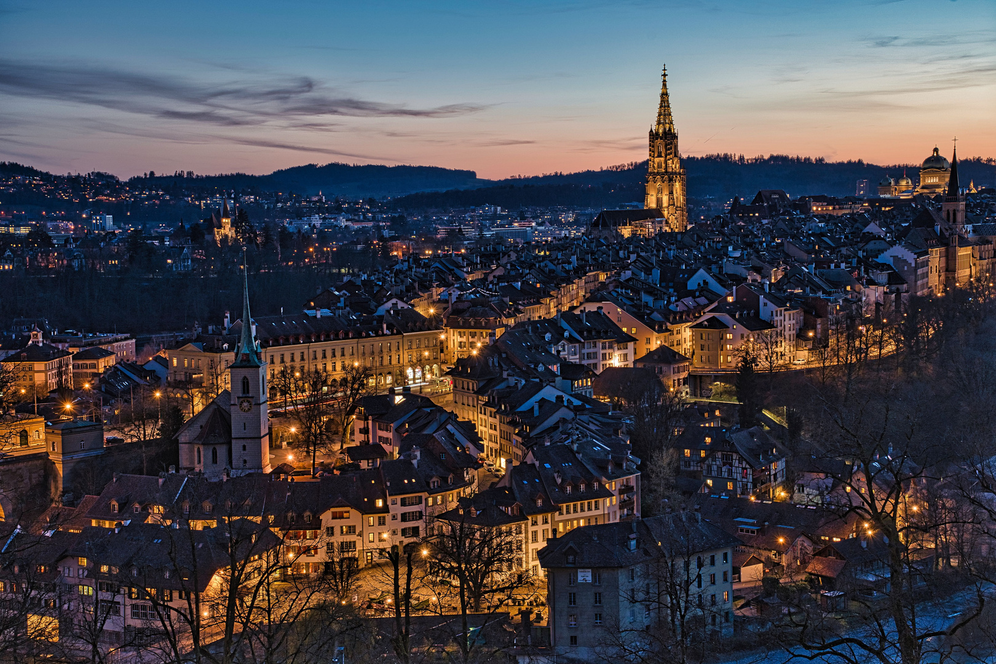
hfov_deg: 35.6
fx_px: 1549
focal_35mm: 56
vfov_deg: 24.2
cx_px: 498
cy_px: 332
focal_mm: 56
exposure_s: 2.5
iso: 250
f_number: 9
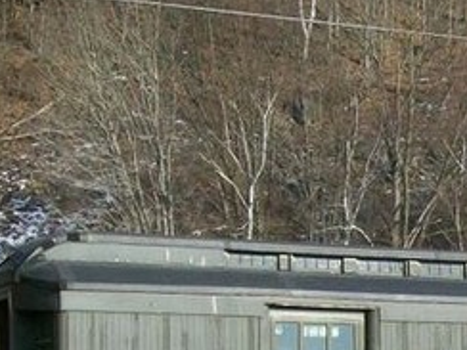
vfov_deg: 9.4
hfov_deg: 12.0
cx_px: 683
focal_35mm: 157
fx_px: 2118
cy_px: 350
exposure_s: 1/640
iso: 64
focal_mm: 7.6
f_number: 3
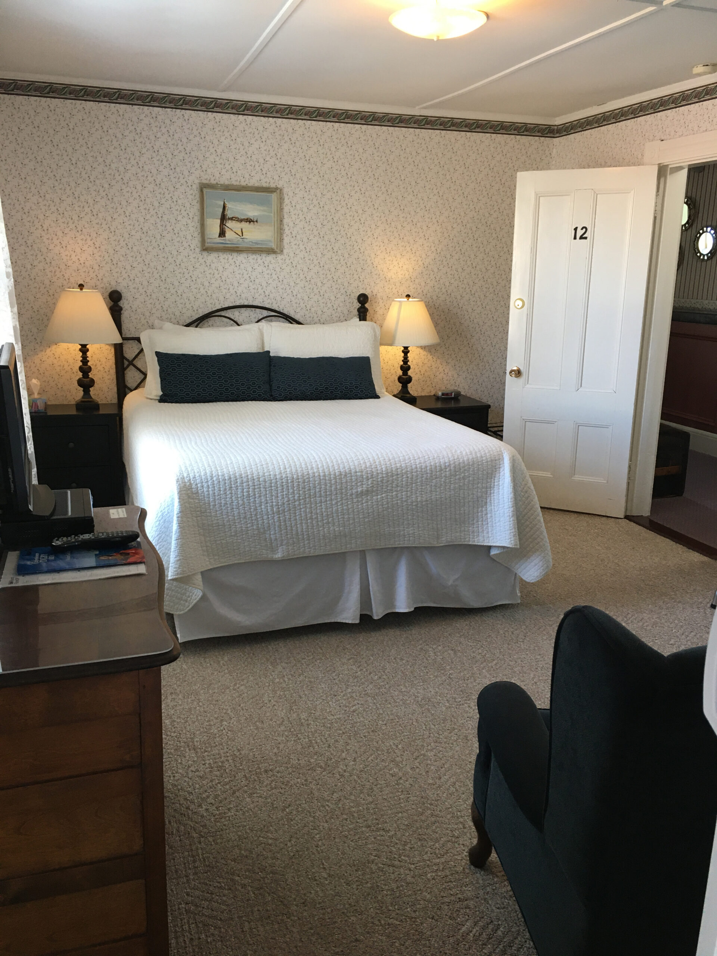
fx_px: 801
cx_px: 358
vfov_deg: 61.7
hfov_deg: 48.2
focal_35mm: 29
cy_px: 478
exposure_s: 1/30
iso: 80
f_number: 2.2
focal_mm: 4.15
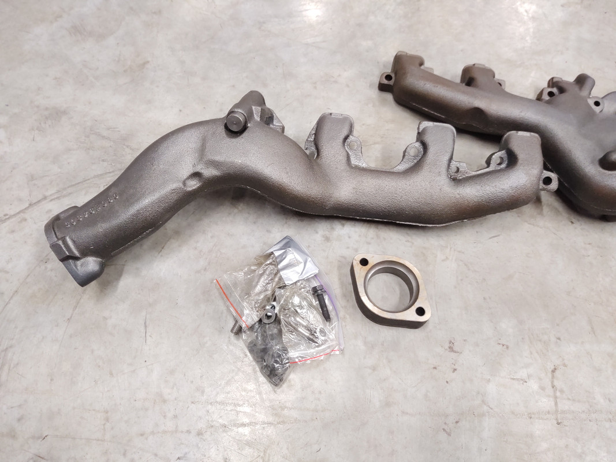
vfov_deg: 51.3
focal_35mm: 27
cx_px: 308
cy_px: 231
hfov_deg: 65.3
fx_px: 480
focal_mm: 4.75
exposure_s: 1/33
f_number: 1.7
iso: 425
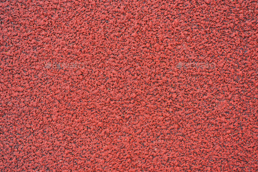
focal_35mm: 50
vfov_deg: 27.0
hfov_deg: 39.6
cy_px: 86
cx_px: 129
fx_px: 358
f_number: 4.5
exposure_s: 1/125
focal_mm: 50
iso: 100
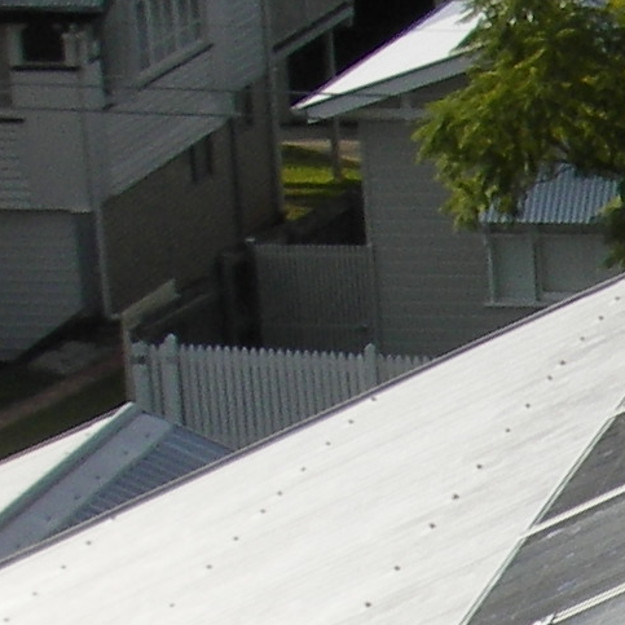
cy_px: 795
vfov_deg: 9.7
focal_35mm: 178
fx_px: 3636
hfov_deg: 8.8
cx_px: 1528
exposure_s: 1/160
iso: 50
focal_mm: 6.3
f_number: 6.6
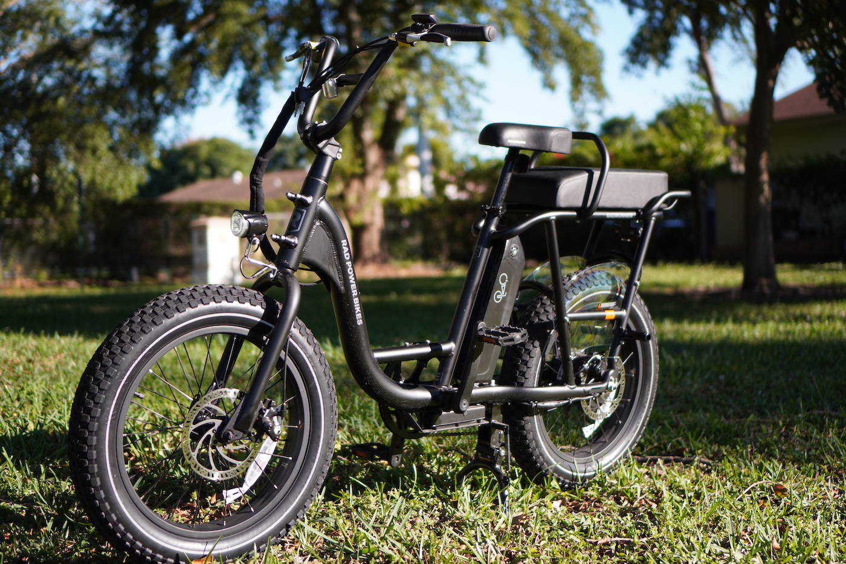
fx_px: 1234
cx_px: 423
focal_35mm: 52
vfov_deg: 25.7
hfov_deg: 37.9
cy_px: 282
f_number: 1.8
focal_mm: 35
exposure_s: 1/60
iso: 125
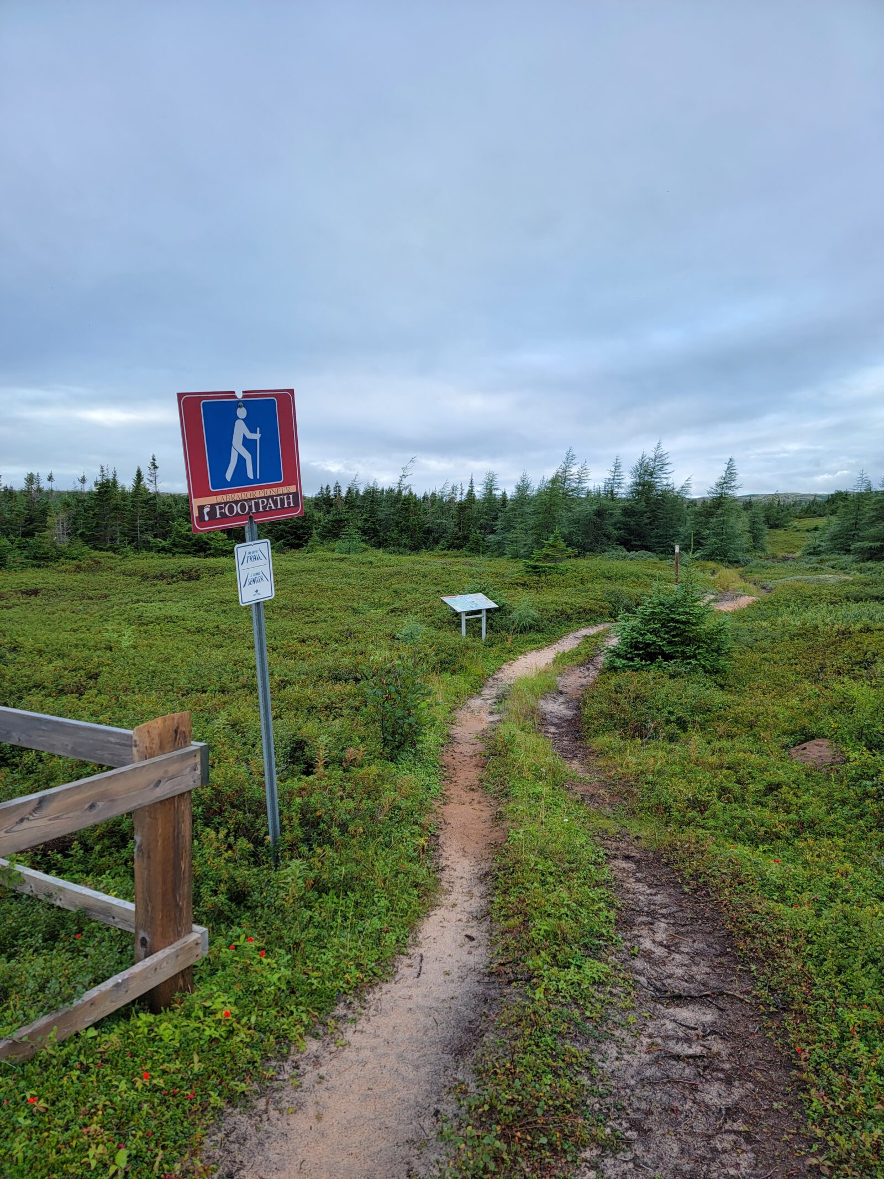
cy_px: 590
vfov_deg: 71.6
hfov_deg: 56.8
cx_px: 442
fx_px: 817
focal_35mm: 24
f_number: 1.8
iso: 16
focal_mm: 6.7
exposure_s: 1/311
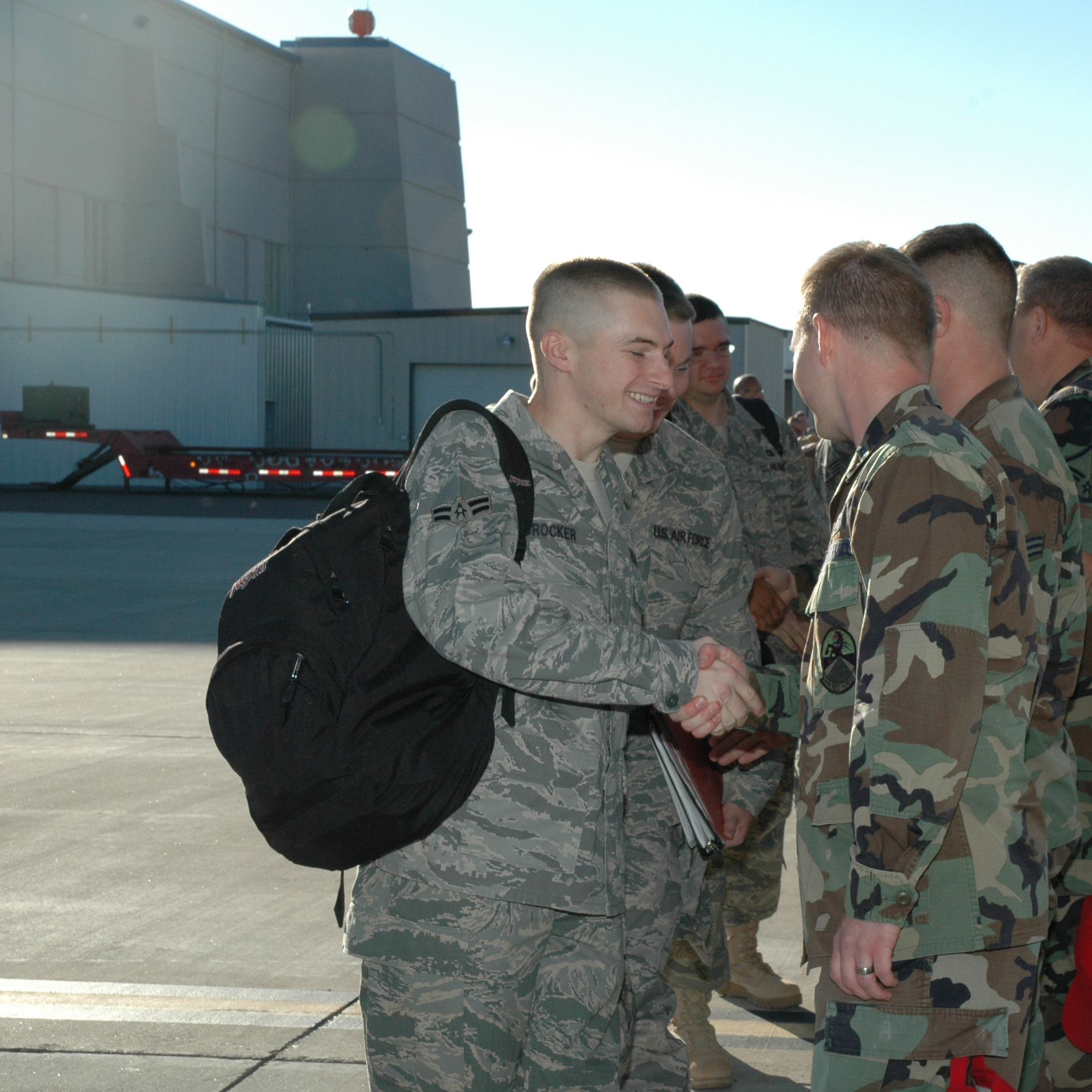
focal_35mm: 73
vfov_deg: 23.7
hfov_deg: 23.4
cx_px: 818
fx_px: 2605
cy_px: 545
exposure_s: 1/400
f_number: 10
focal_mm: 38
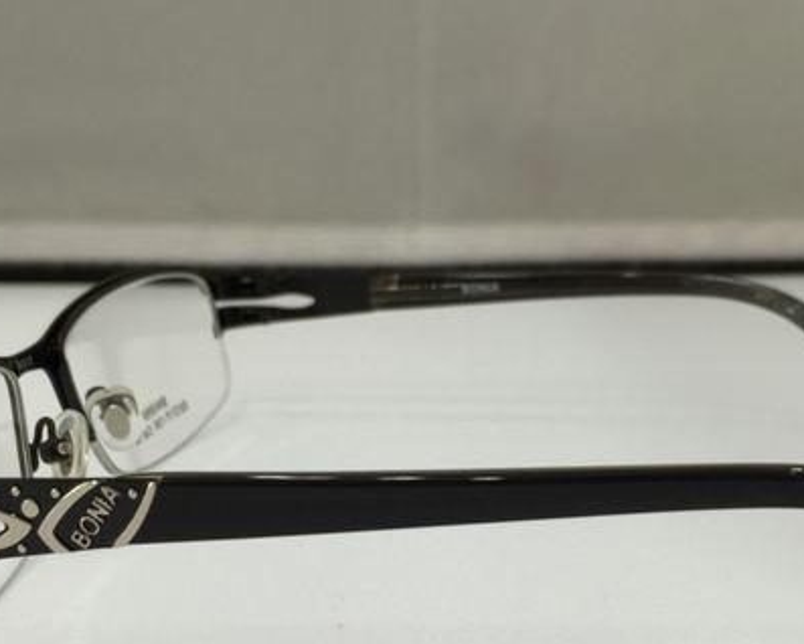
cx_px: 458
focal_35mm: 57
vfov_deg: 26.1
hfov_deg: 33.0
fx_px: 1357
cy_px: 541
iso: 32
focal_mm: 4.15
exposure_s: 1/50
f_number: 2.2
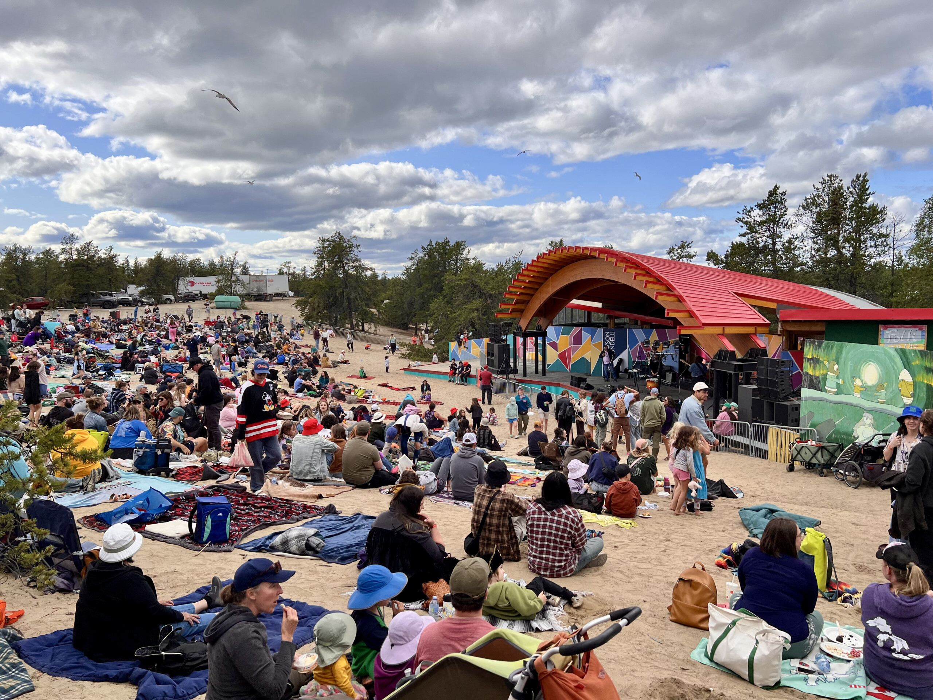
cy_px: 350
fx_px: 701
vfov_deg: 53.1
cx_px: 466
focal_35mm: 26
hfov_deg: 67.3
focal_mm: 5.7
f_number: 1.5
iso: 50
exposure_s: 1/3704
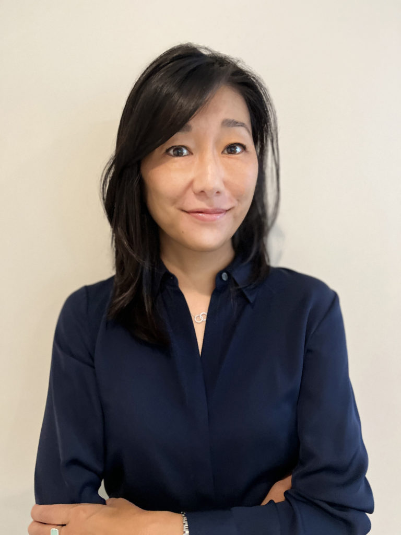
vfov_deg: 67.3
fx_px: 402
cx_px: 200
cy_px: 268
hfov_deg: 53.1
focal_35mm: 26
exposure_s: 1/40
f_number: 1.6
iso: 500
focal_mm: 5.1
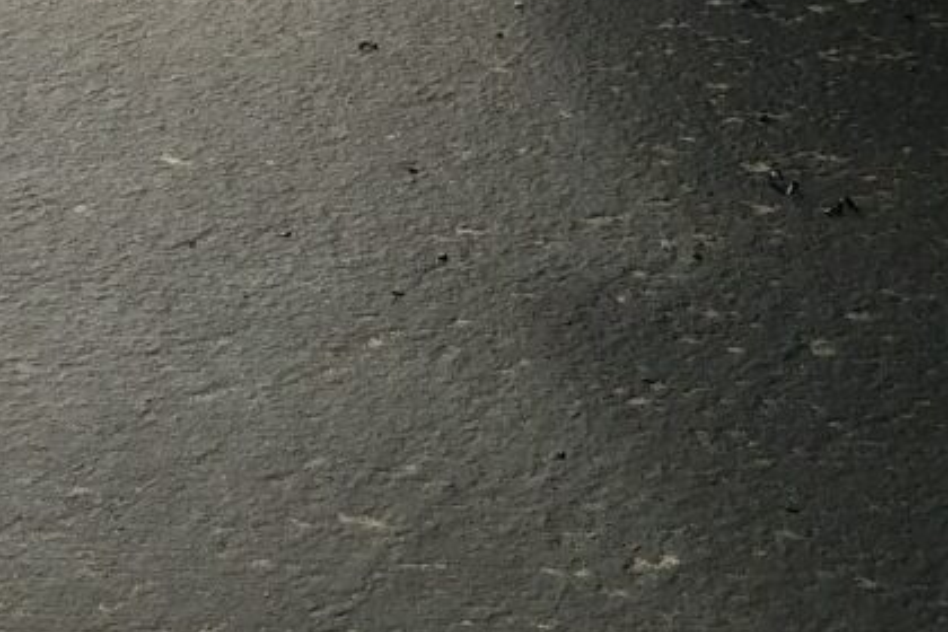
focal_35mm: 99
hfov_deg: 20.6
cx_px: 605
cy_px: -578
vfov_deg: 12.4
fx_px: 2607
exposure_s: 1/1248
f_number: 1.7
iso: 40
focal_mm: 4.2
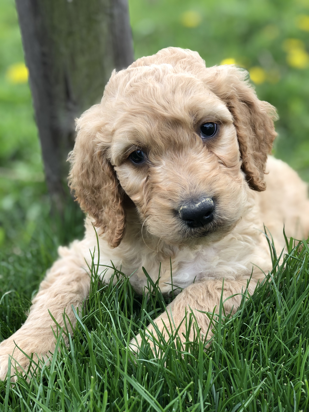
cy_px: 206
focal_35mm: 57
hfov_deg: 25.7
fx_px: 678
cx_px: 154
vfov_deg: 33.8
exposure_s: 1/120
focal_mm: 6.6
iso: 20
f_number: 2.8
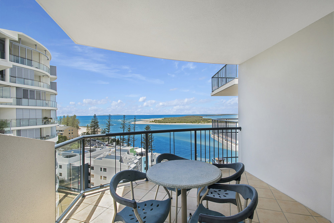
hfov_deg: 95.0
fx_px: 153
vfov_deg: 72.1
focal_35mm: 16
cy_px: 112
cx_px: 167
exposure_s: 1/640
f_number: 8
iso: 200
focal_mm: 11
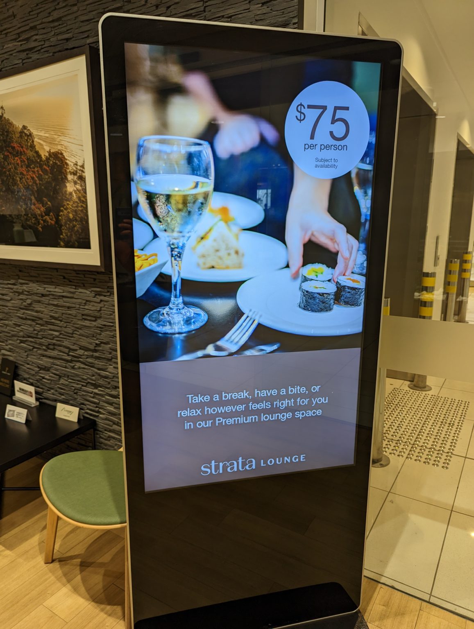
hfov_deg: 56.9
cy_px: 314
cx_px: 237
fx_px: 437
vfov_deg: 71.5
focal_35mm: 24
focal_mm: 6.81
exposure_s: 1/50
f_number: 1.85
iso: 49
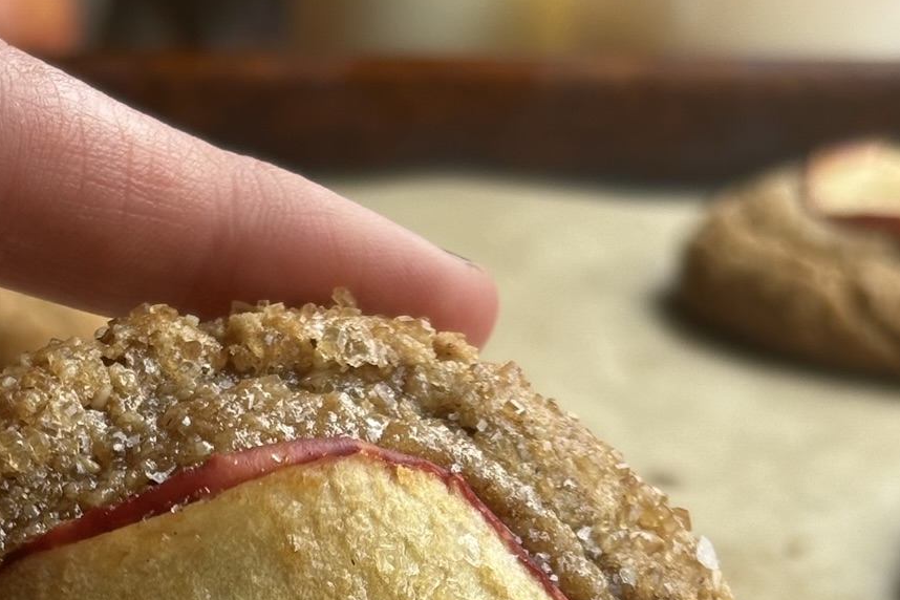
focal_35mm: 126
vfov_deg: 10.6
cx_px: 276
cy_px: 837
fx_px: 3150
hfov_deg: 16.2
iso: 32
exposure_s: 1/121
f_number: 1.6
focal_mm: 5.96
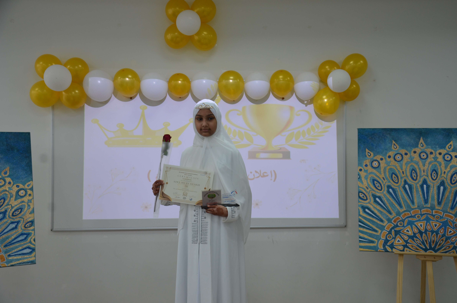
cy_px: 152
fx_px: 608
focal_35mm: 48
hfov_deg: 41.2
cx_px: 228
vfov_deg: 28.0
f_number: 4.8
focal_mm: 32
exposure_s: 1/90
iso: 400
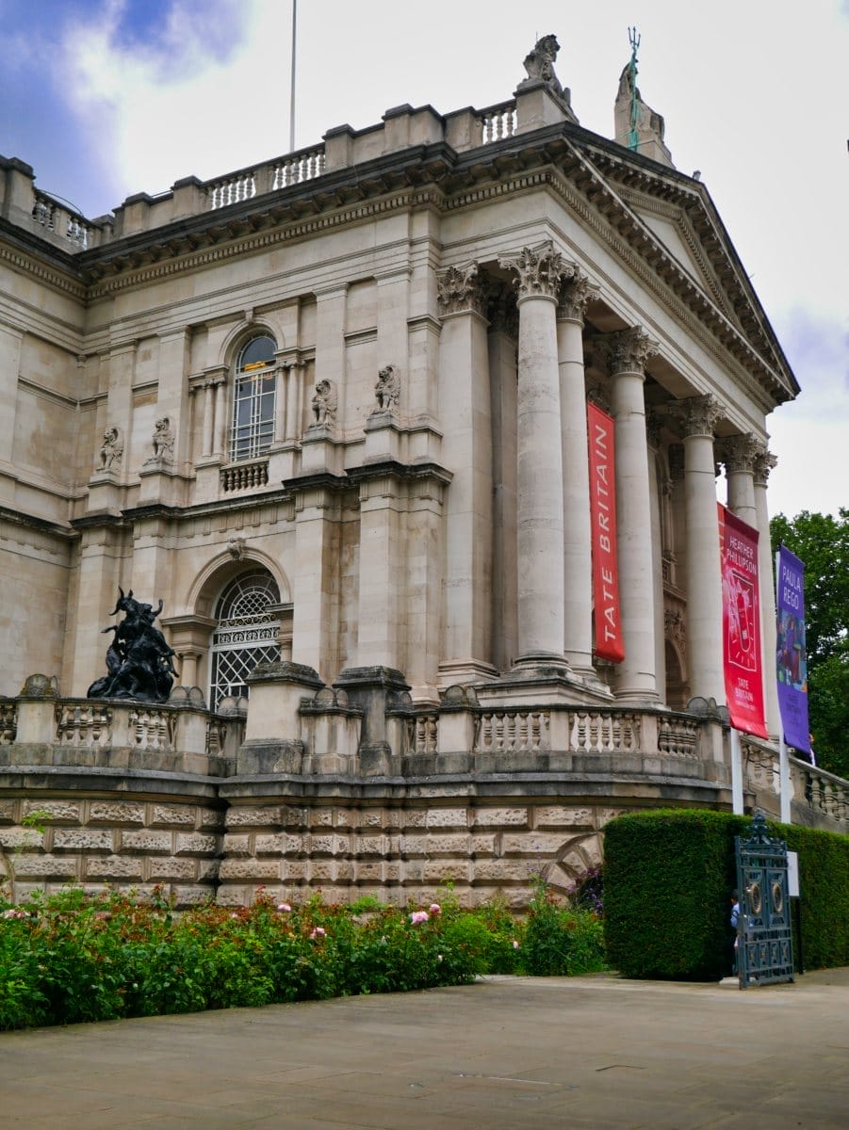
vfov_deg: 44.8
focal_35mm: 42
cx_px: 424
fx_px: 1372
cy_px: 565
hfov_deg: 34.4
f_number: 4.6
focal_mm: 21
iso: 100
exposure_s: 1/400
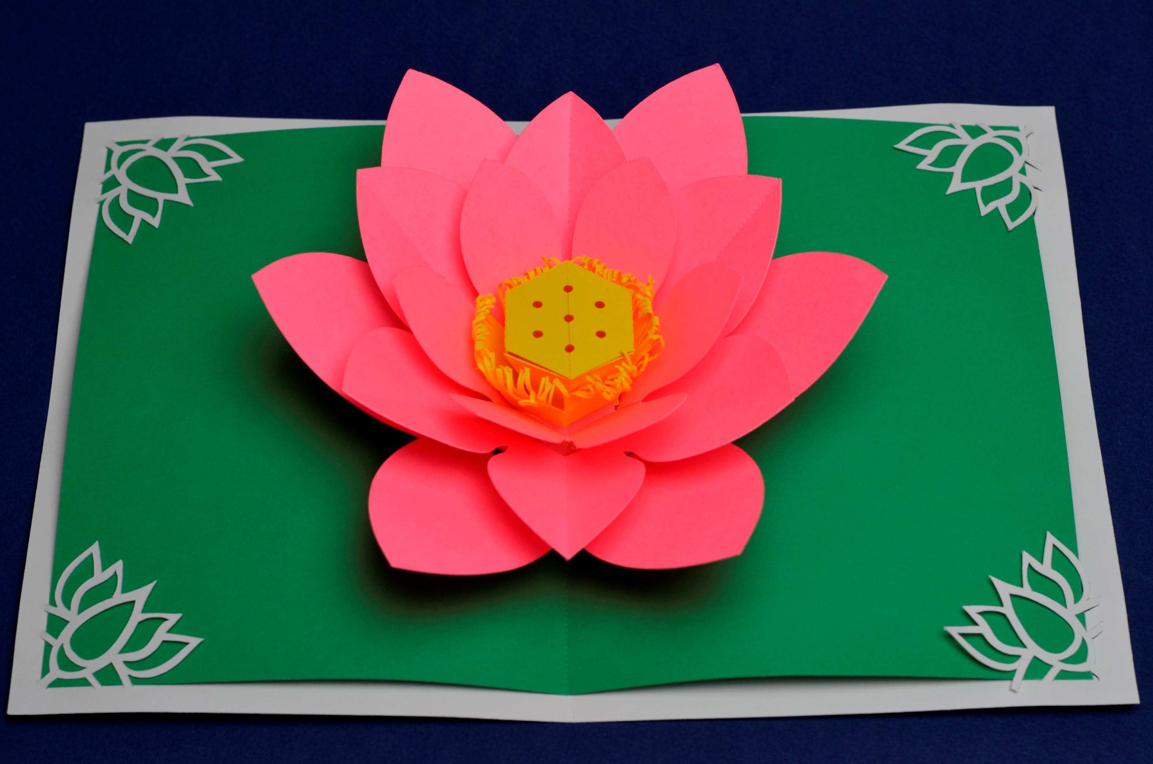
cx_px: 576
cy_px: 382
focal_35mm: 75
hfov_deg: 27.0
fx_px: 2397
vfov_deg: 18.1
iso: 500
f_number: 8
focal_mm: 50
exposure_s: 1/125
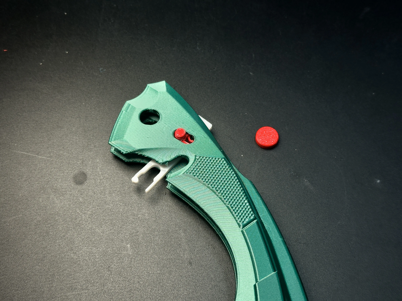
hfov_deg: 39.7
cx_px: 201
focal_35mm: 48
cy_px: 150
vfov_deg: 30.3
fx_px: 557
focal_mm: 6.86
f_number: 1.78
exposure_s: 1/426
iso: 64
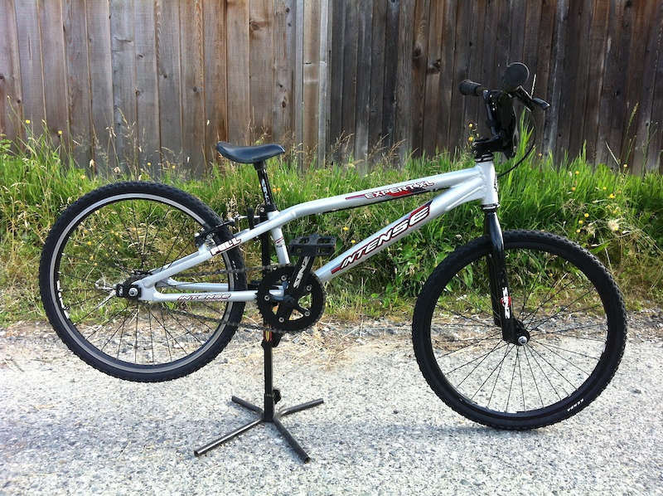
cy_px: 248
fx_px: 670
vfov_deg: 40.6
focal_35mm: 35
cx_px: 332
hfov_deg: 52.7
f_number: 2.8
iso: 80
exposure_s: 1/191
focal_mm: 3.85
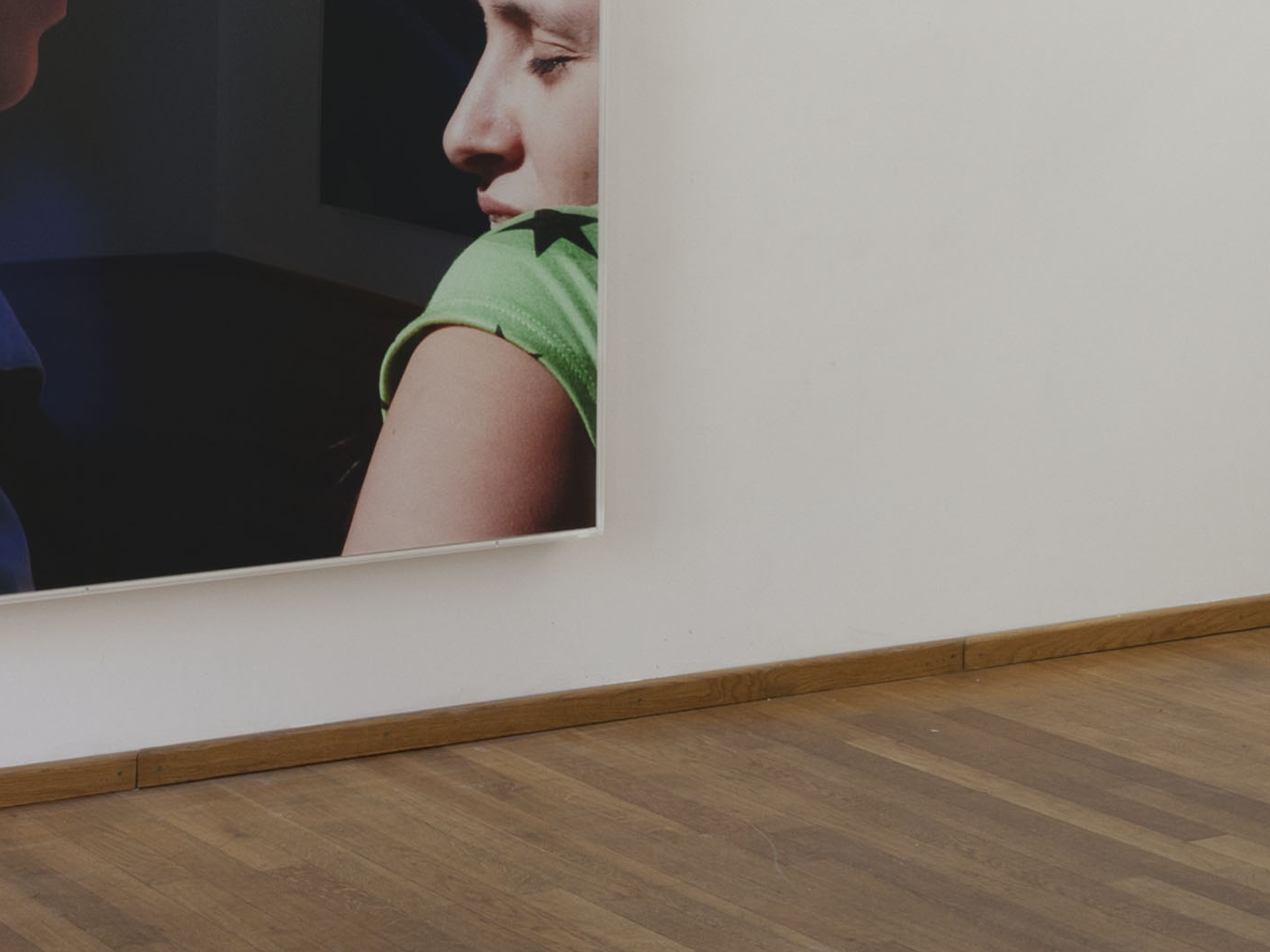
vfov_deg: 16.9
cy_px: -64
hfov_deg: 22.2
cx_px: 25
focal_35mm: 85
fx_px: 3118
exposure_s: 1/40
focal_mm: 29
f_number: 8
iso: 200
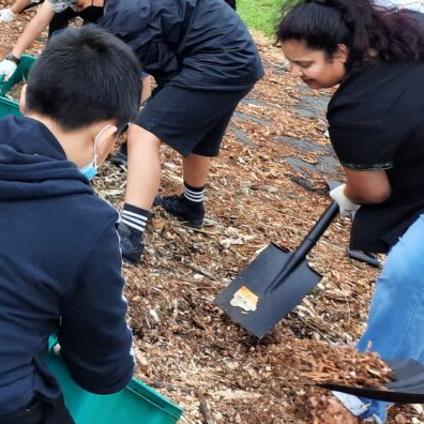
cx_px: -217
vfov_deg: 23.9
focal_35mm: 67
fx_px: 928
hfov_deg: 21.5
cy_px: -57
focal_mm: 4.6
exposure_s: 1/337
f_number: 2
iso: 32
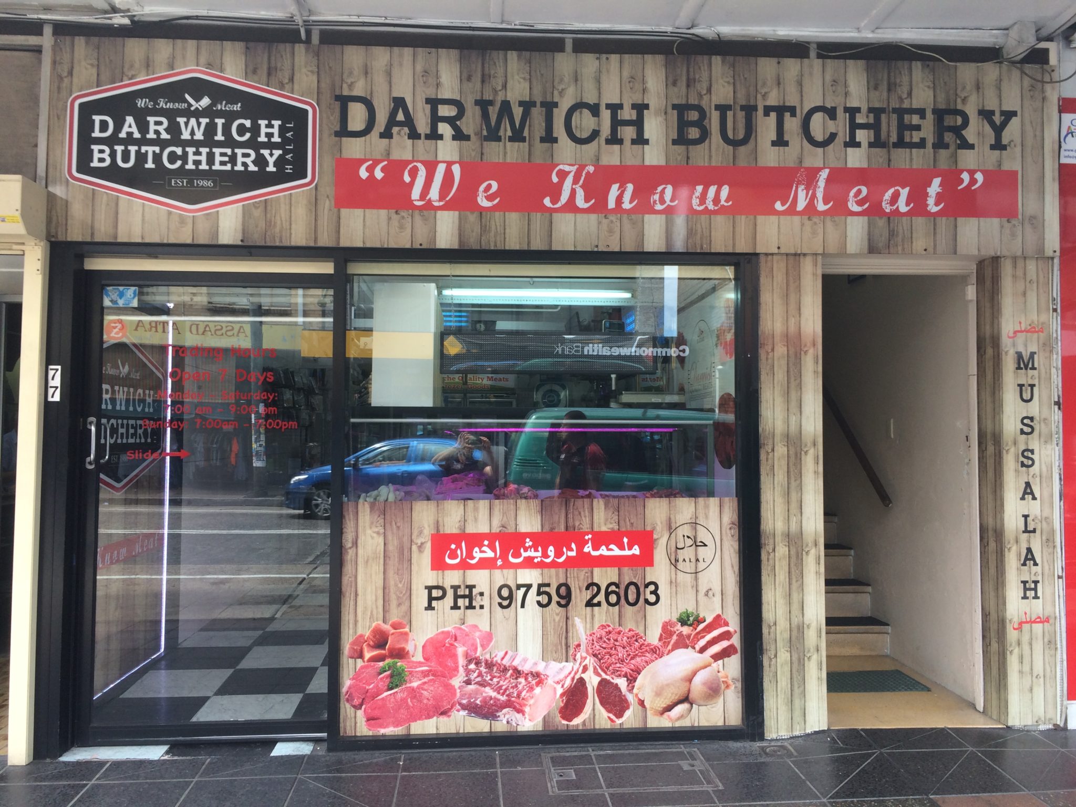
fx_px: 901
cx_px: 538
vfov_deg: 48.2
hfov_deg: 61.7
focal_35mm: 29
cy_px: 404
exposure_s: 1/211
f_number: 2.2
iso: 32
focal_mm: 4.15
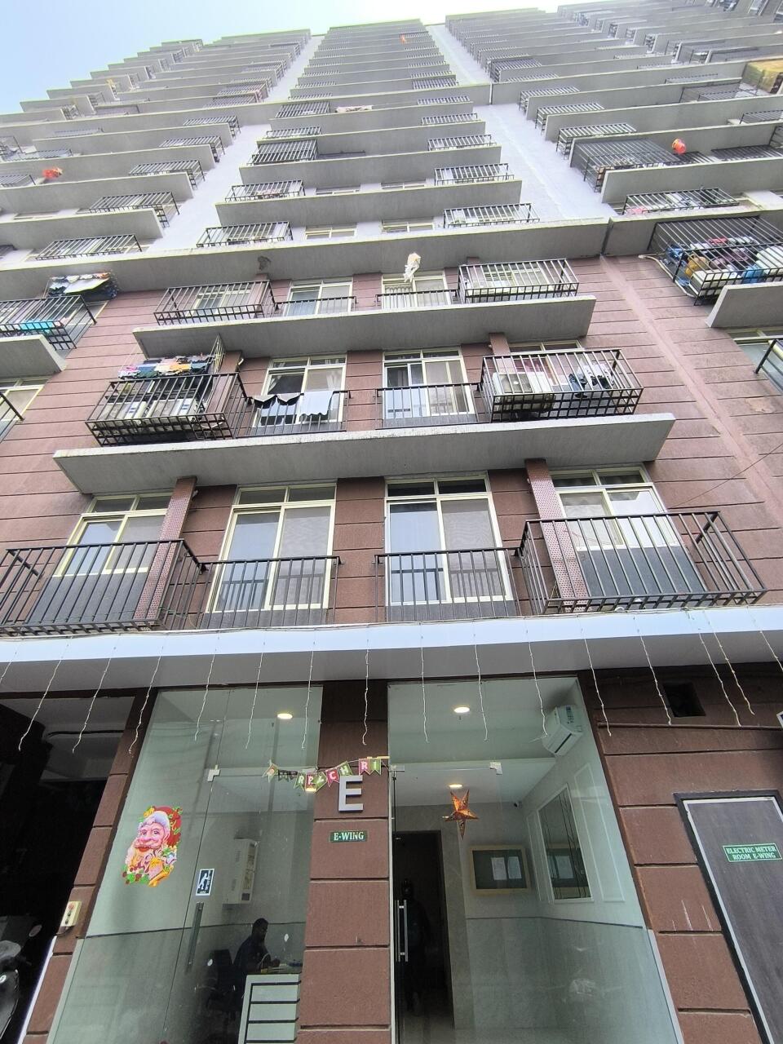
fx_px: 483
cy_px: 522
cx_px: 392
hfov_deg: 78.1
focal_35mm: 16
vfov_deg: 94.5
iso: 50
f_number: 2.2
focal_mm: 1.65
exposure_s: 1/438
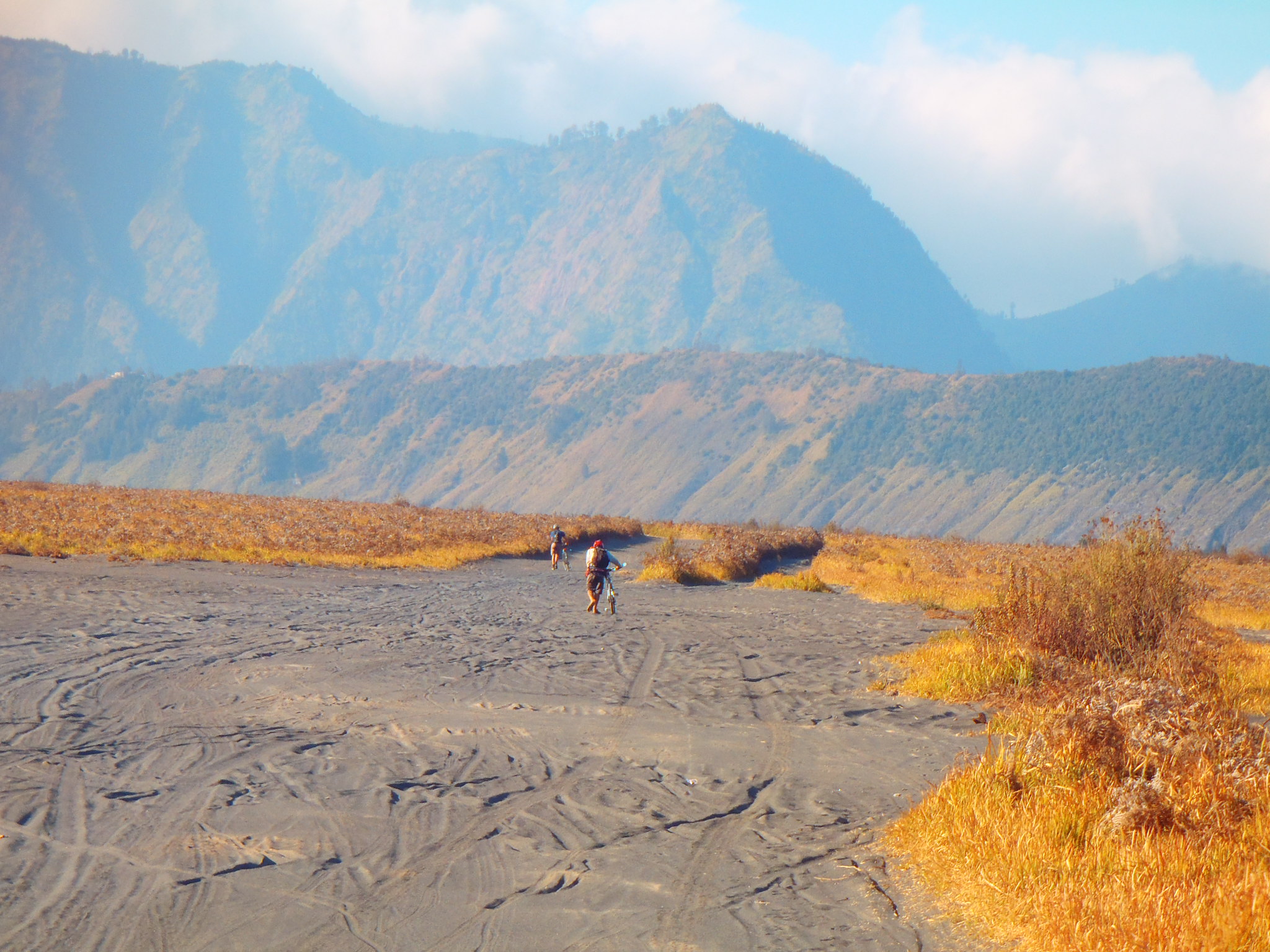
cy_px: 476
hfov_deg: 14.1
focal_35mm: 140
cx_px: 635
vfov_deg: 10.6
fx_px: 5136
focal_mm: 25
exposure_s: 1/200
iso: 100
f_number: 5.9
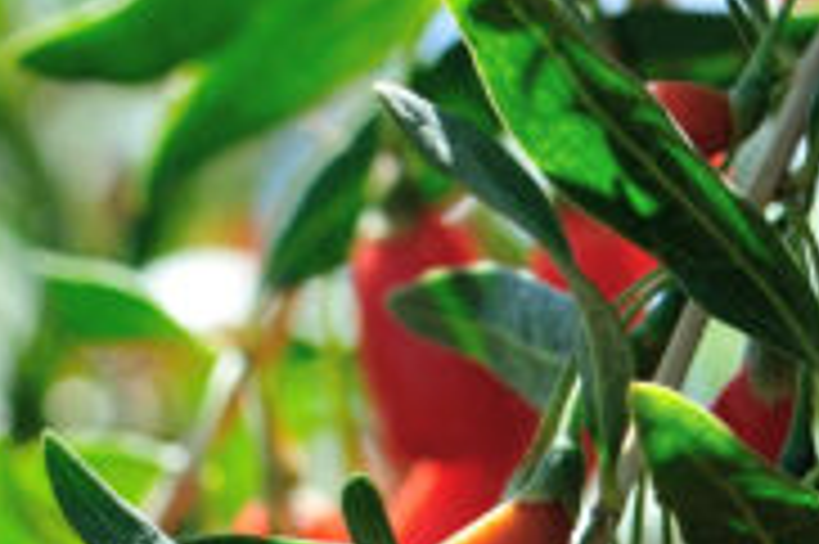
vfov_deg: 2.3
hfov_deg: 3.5
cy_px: 1266
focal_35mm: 591
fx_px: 13433
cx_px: 693
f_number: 6.3
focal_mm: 105
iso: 200
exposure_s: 1/250
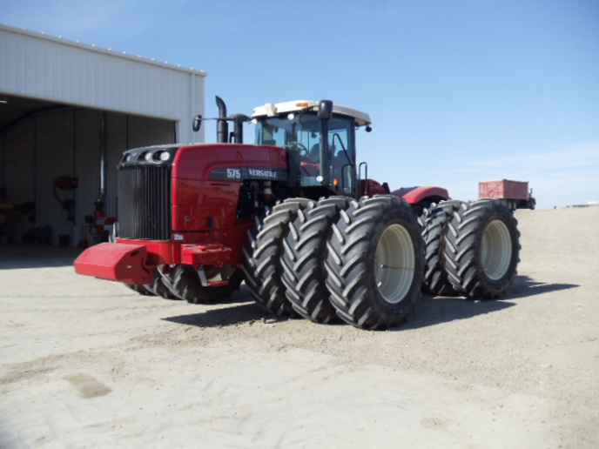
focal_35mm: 44
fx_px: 761
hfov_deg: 42.9
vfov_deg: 32.9
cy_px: 224
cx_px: 300
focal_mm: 6
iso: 200
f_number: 7.1
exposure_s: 1/400
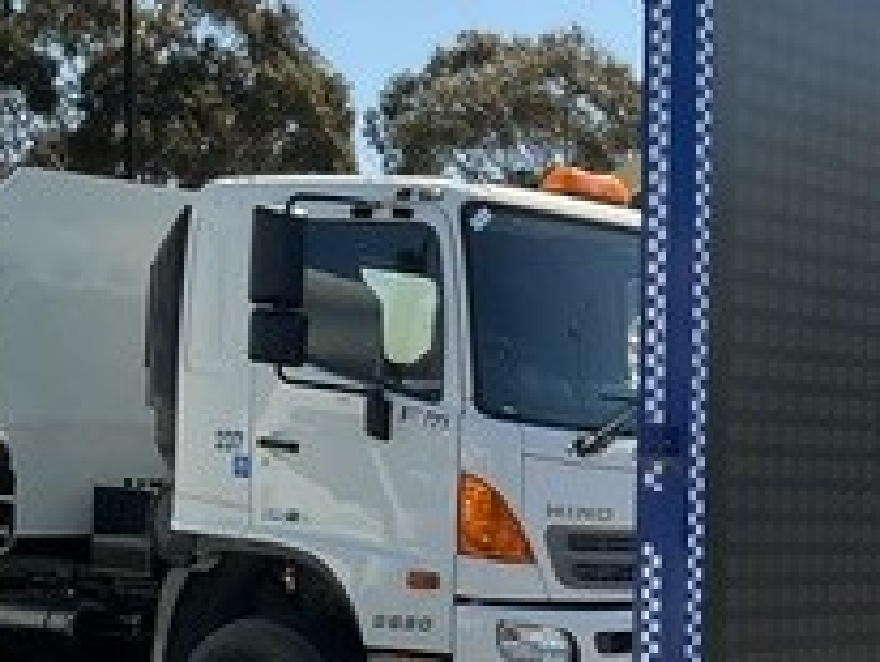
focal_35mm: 90
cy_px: 679
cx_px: 901
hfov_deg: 20.9
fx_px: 2291
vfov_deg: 16.1
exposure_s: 1/1675
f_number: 1.8
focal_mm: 3
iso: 16
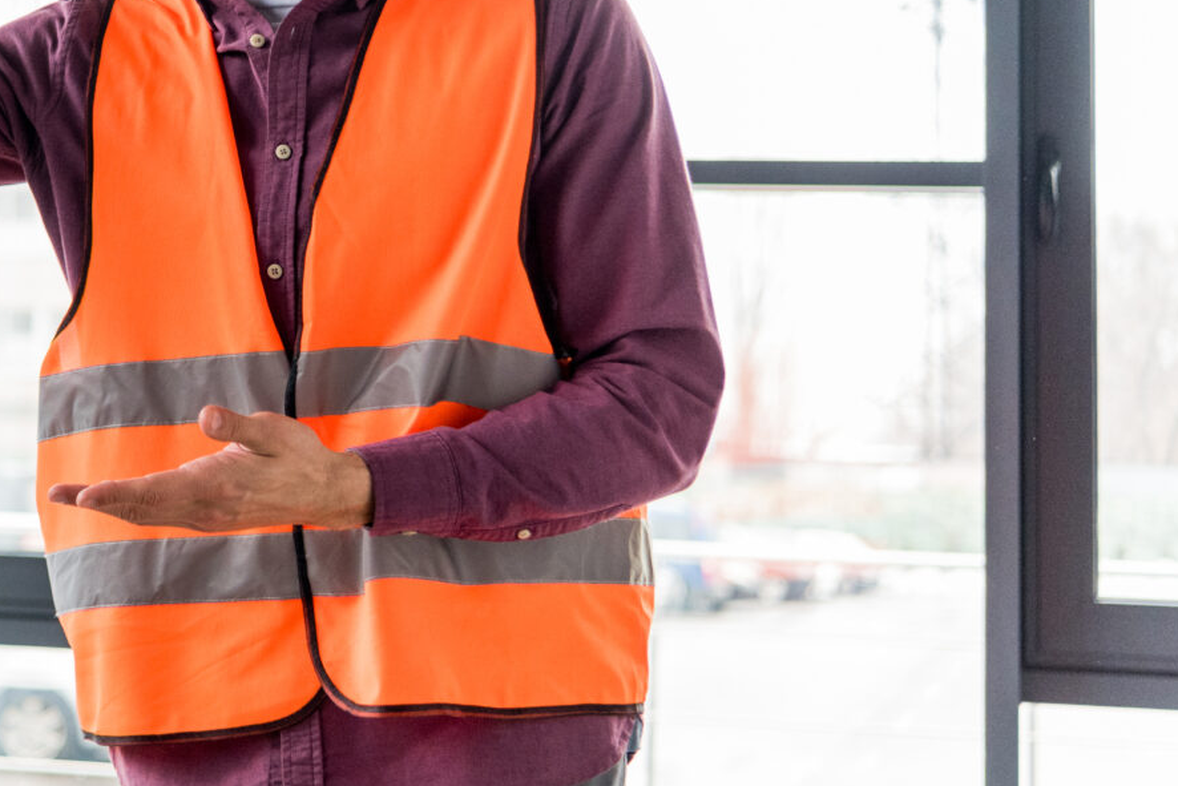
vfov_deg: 13.1
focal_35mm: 104
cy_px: 80
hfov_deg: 18.9
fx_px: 3403
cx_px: -81
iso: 800
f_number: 2.8
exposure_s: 1/80
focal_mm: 45
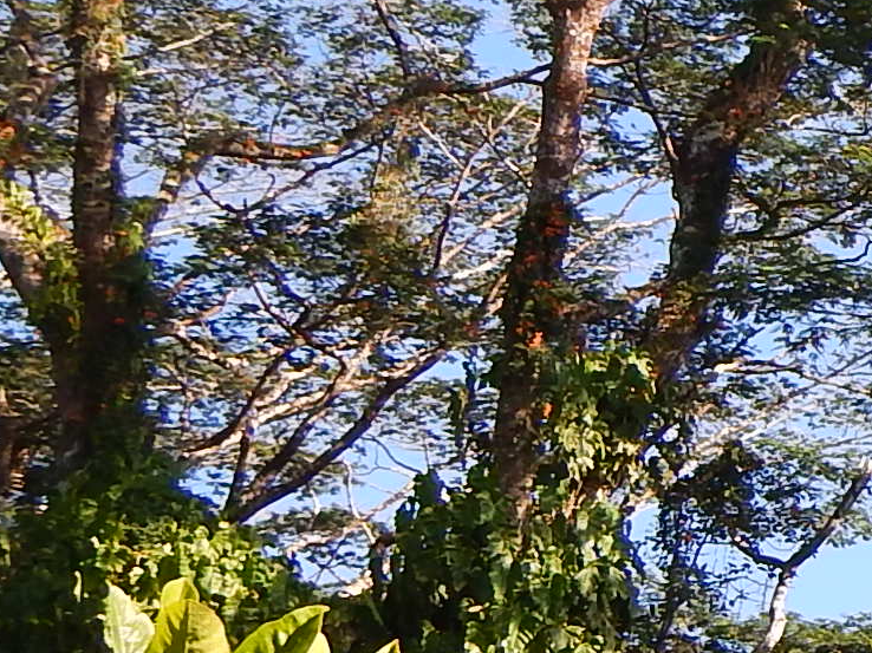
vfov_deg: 10.1
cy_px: 455
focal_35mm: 146
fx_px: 3677
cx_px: 1882
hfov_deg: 11.7
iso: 125
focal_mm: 5.9
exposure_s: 1/400
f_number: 3.9
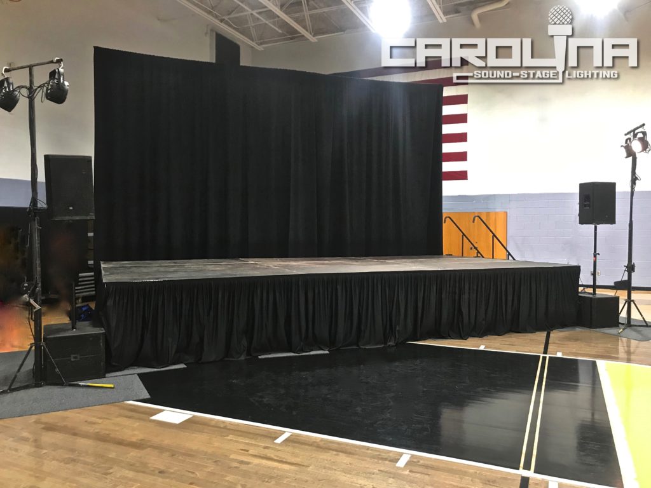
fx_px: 527
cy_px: 244
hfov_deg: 63.4
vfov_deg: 49.7
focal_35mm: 28
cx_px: 326
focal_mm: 3.99
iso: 40
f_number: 1.8
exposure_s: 1/15
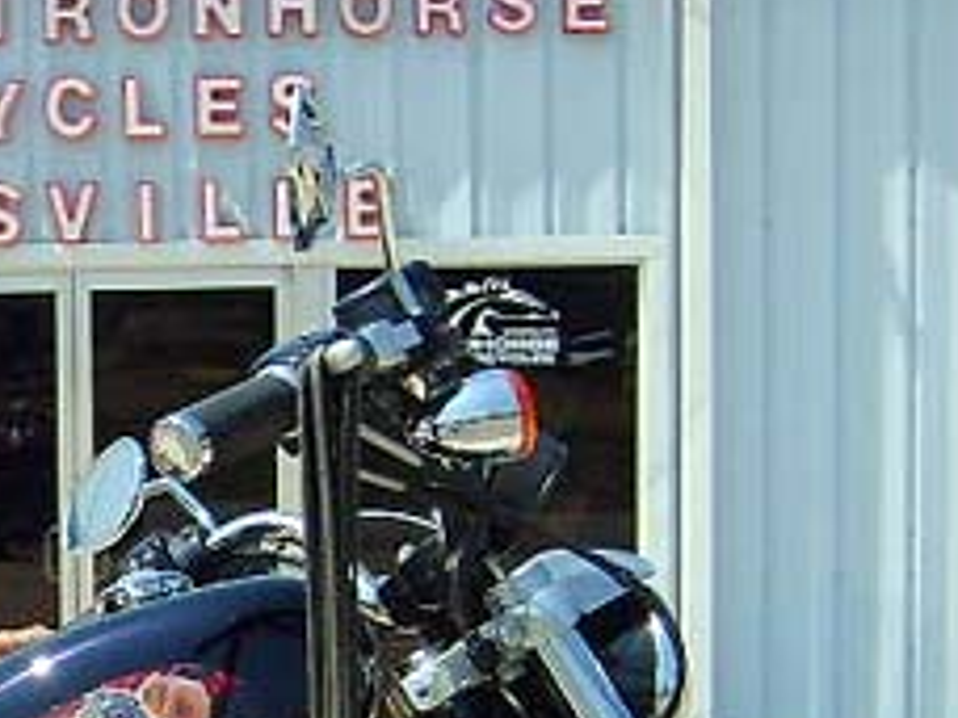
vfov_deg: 11.8
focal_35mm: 123
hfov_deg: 15.6
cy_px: 890
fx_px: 3404
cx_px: -67
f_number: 7.1
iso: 50
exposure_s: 1/180
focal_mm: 5.8
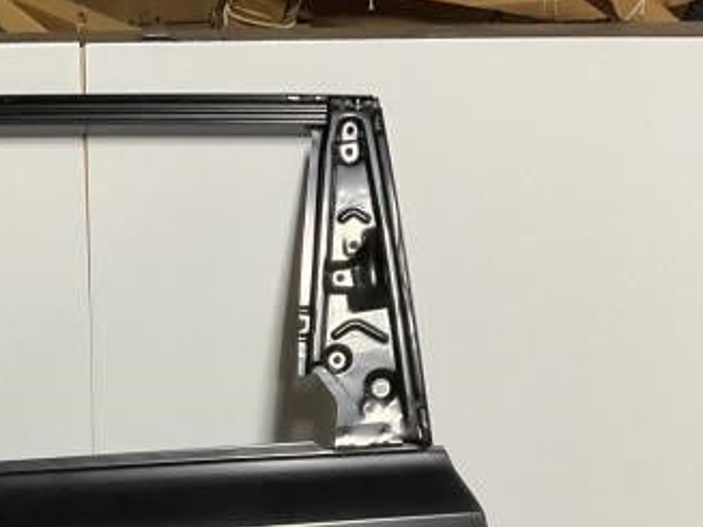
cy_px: 624
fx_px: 1441
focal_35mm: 71
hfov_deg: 26.8
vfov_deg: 19.6
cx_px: 125
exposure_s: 1/60
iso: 125
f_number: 1.8
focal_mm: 3
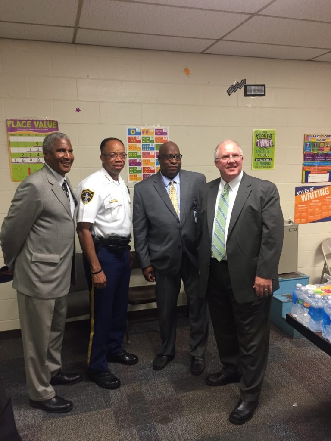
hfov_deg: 48.2
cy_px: 220
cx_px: 166
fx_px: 370
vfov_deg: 61.7
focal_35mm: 29
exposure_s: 1/30
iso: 125
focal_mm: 4.15
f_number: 2.2
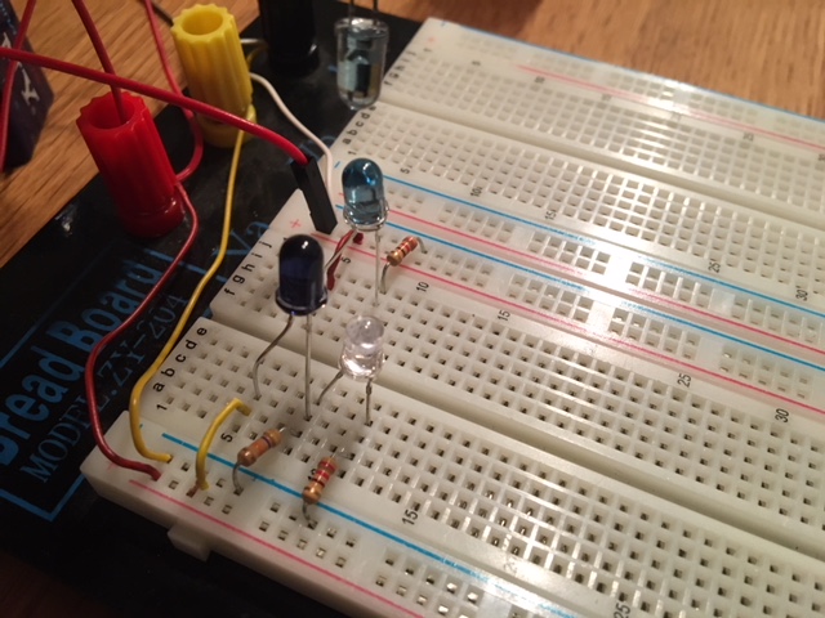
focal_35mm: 29
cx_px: 412
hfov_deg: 61.7
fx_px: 691
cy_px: 309
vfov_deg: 48.2
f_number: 2.2
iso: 200
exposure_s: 1/33
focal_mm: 4.15
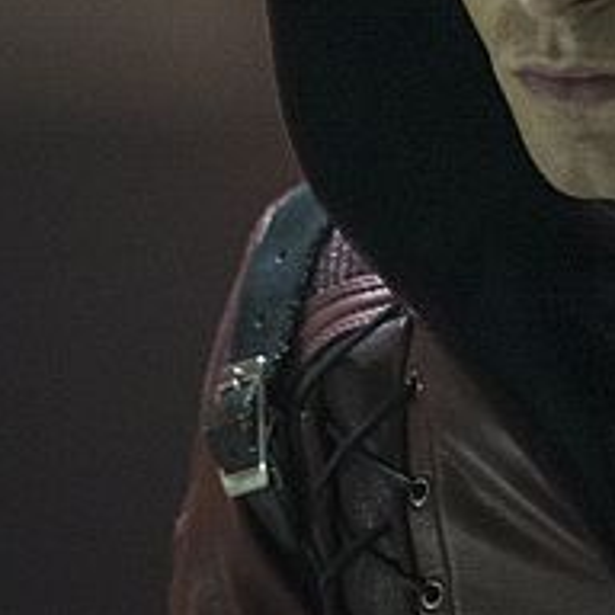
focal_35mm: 708
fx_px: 14231
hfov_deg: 2.5
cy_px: 101
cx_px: 378
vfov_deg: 2.5
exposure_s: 1/160
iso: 3200
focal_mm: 200
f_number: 3.2
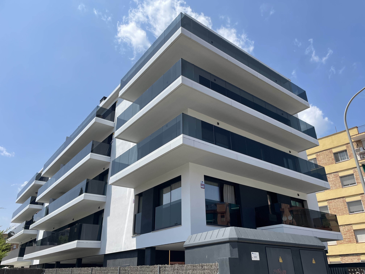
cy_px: 137
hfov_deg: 67.3
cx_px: 182
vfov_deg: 53.1
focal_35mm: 26
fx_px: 274
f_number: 1.6
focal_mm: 4.2
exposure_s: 1/4464
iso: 32
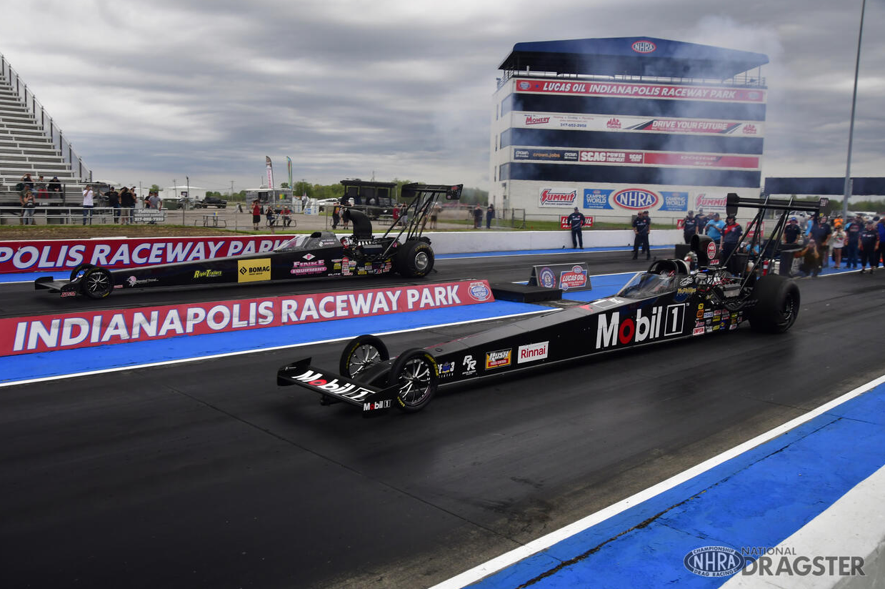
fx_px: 761
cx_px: 431
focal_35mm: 31
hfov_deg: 60.3
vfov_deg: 42.3
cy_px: 294
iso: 400
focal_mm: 20
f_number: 5.6
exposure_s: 1/1000
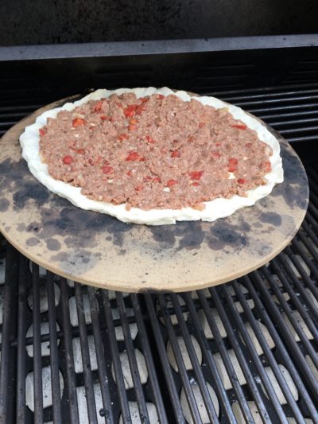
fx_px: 355
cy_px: 212
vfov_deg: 61.6
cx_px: 159
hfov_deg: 48.2
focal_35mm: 29
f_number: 2.2
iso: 25
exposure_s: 1/120
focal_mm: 4.15
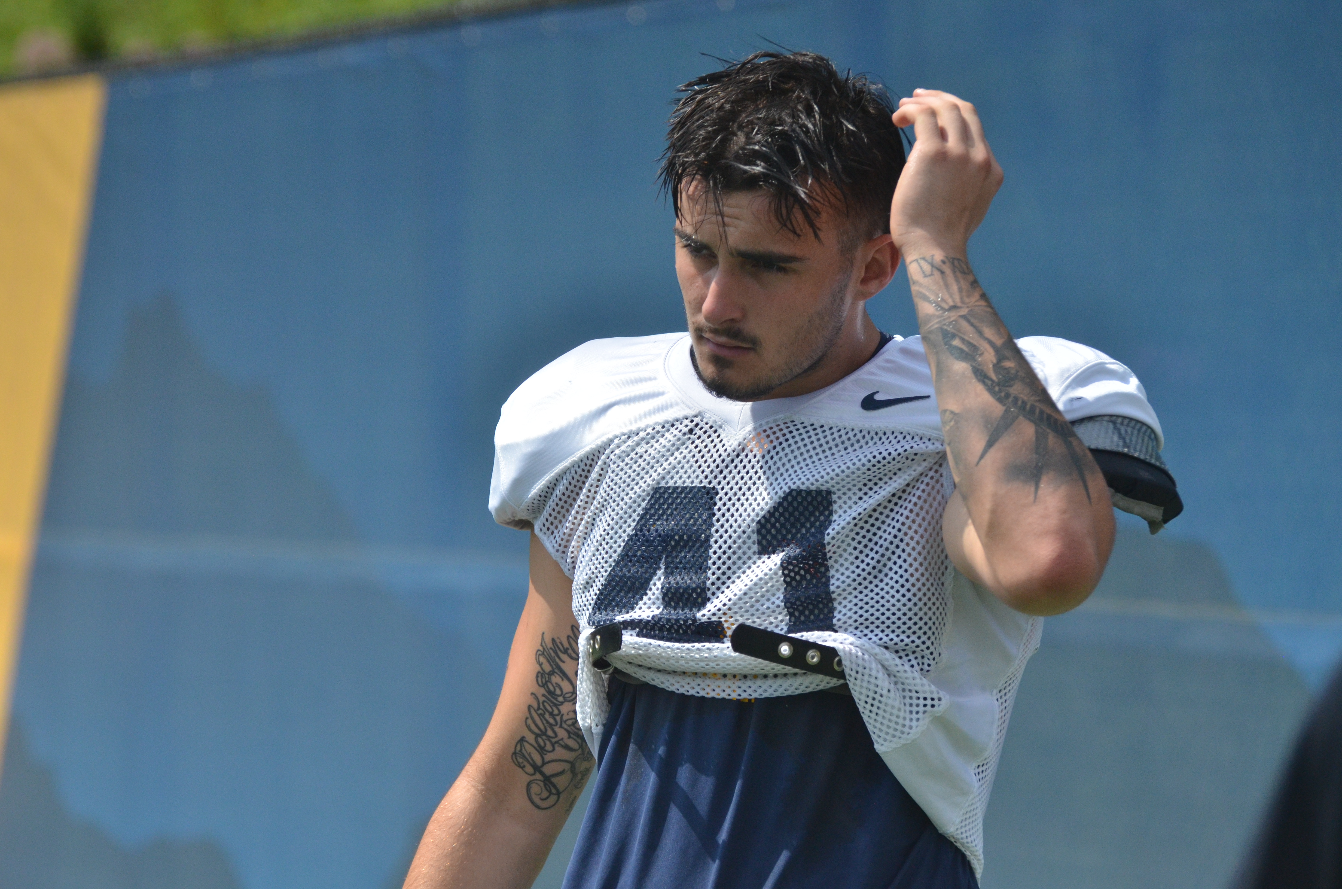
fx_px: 8091
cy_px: 444
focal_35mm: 218
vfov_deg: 6.3
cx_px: 671
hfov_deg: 9.5
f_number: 5
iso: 1000
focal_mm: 145
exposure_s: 1/6400
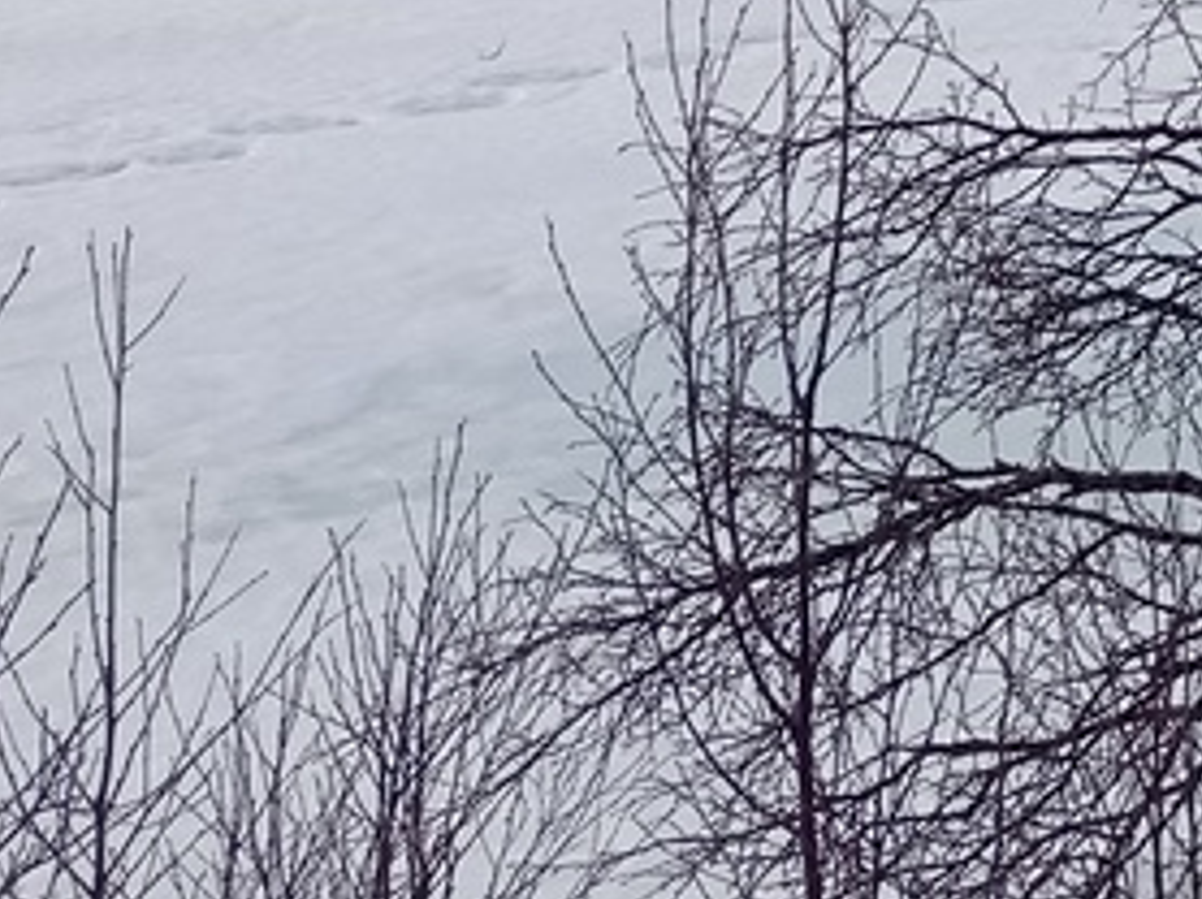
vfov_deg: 10.0
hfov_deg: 12.6
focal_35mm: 136
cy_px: -925
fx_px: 4718
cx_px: 2465
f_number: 1.79
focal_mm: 4.74
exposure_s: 1/2128
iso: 102
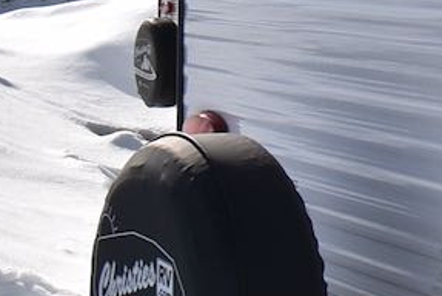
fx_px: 1501
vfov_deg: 11.0
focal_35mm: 122
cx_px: 919
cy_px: -88
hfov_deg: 13.8
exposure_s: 1/500
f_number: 11
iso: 200
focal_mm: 13
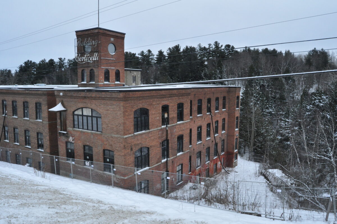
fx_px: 252
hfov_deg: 67.4
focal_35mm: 27
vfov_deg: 47.8
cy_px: 112
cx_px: 168
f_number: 11
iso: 1600
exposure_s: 1/500
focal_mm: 18
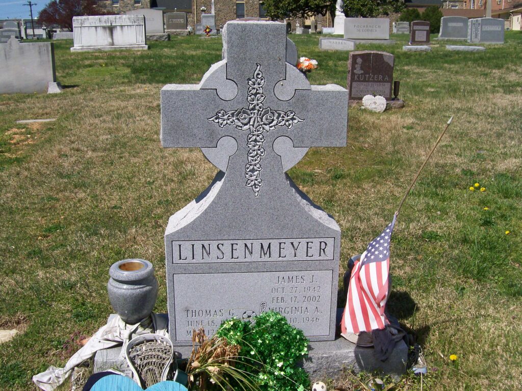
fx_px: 543
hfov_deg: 51.4
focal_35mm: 36
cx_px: 261
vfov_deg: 39.7
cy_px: 196
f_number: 4.8
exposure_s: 1/865
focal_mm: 6
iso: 80
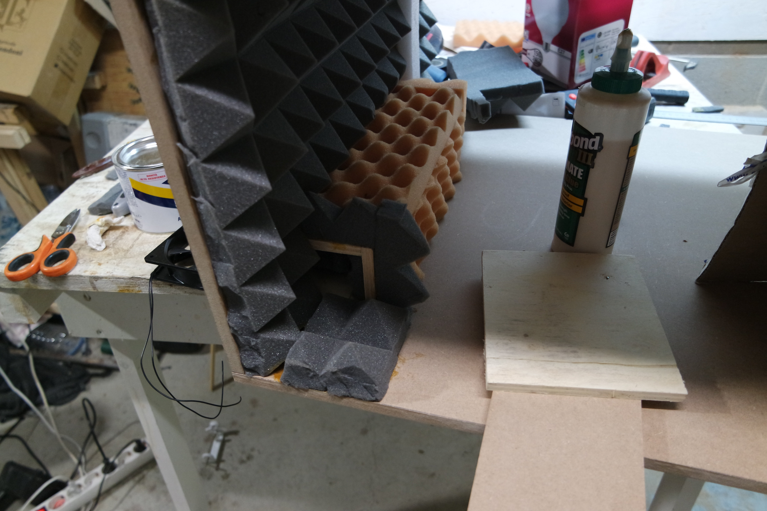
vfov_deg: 53.1
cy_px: 256
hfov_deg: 73.7
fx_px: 511
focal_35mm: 24
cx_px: 384
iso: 1600
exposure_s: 1/30
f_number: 3.5
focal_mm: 16
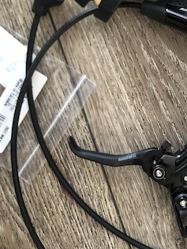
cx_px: 176
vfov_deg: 27.0
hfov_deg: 20.3
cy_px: 62
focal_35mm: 71
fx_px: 510
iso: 100
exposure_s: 1/15
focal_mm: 3.99
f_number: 1.8
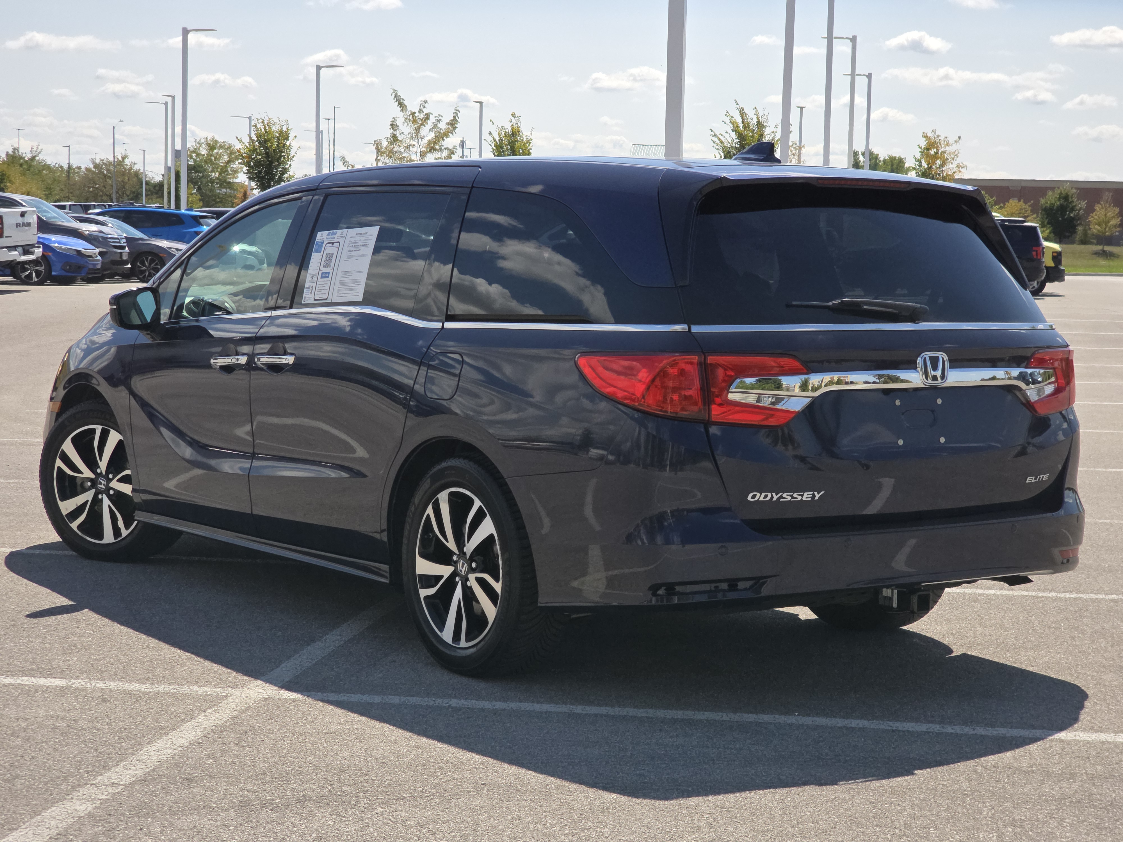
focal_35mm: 69
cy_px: 421
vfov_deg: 21.3
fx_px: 2238
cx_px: 562
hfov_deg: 28.2
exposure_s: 1/2077
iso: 50
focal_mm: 7.9
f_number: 2.4
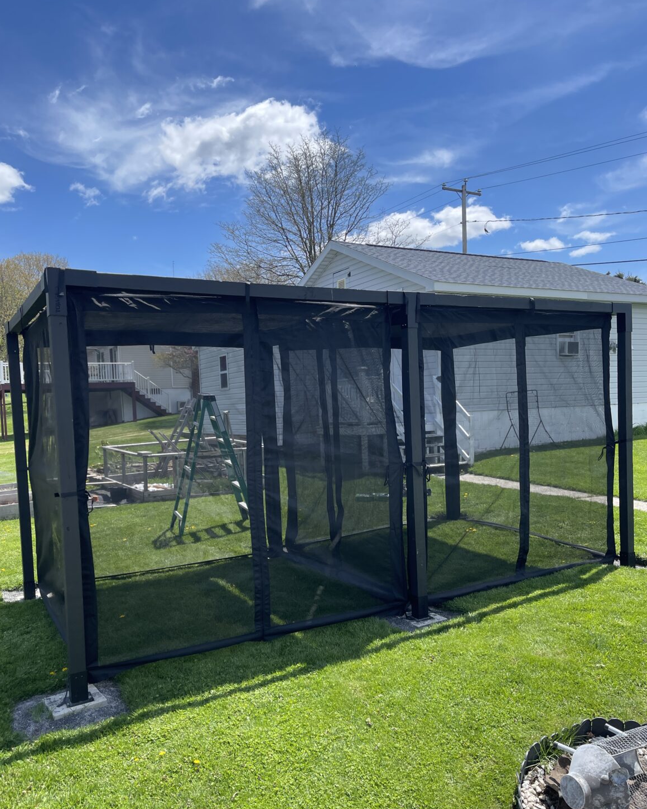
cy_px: 430
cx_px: 322
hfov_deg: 51.5
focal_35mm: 28
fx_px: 670
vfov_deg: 62.2
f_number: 1.6
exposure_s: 1/2433
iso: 32
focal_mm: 5.1
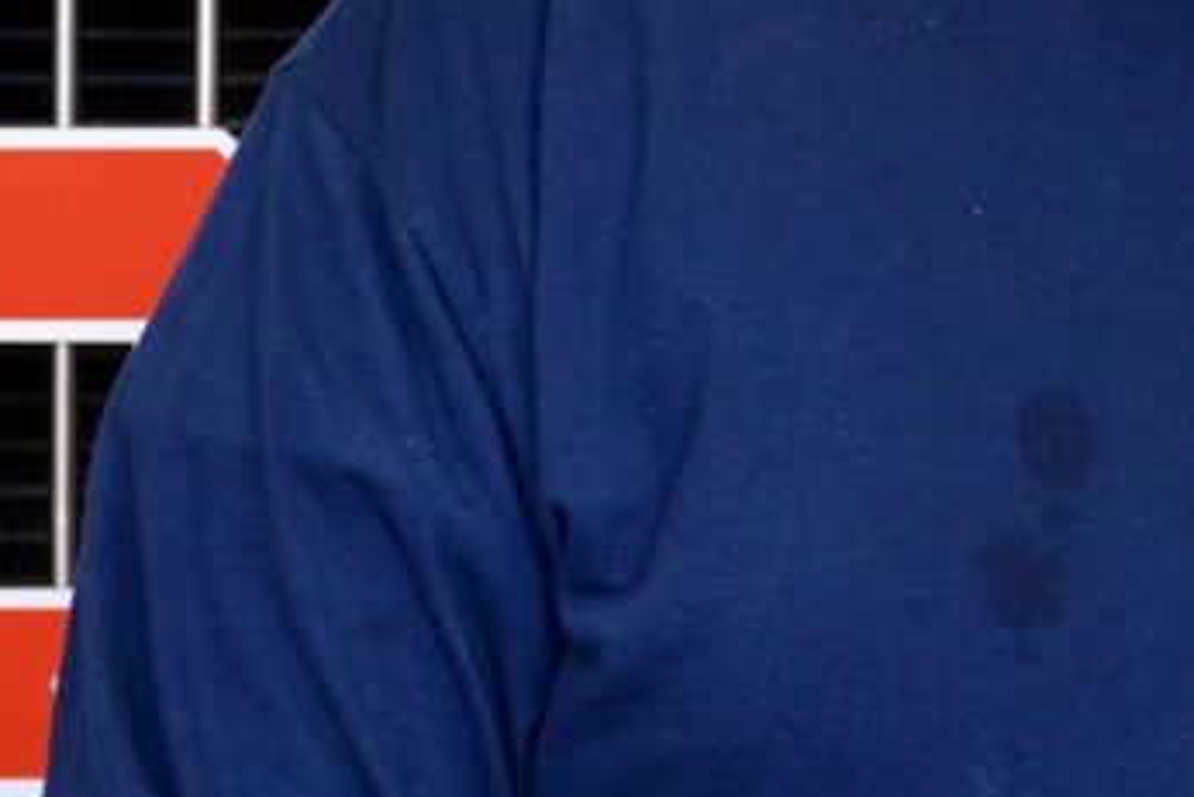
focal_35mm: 253
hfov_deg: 8.1
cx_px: 76
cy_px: 214
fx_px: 8394
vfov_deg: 5.4
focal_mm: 38
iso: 400
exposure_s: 1/15
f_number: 4.2
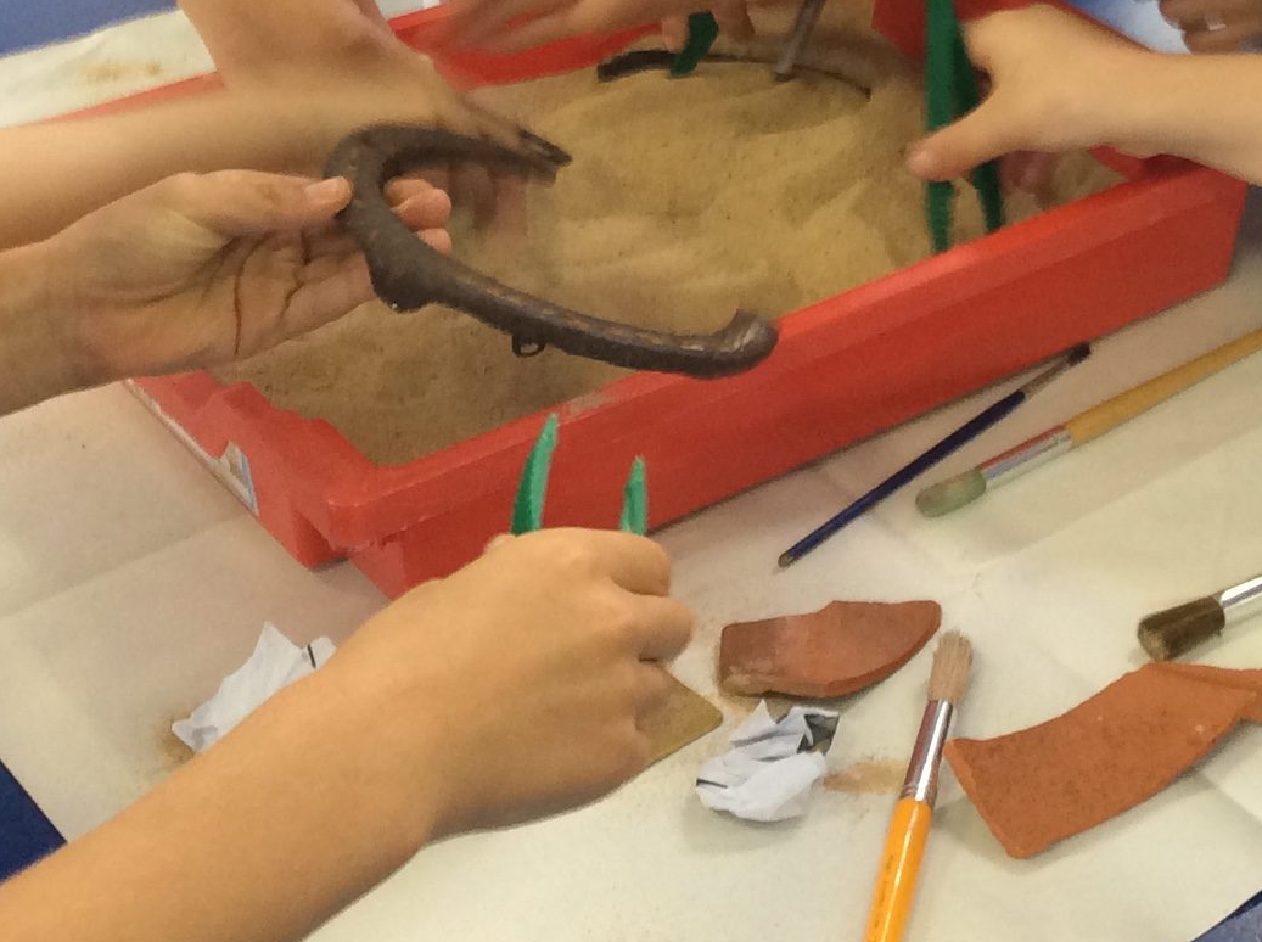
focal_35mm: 80
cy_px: 170
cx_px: 1002
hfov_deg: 24.1
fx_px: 2912
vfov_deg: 18.2
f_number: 2.4
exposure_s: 1/25
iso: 80
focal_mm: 3.3
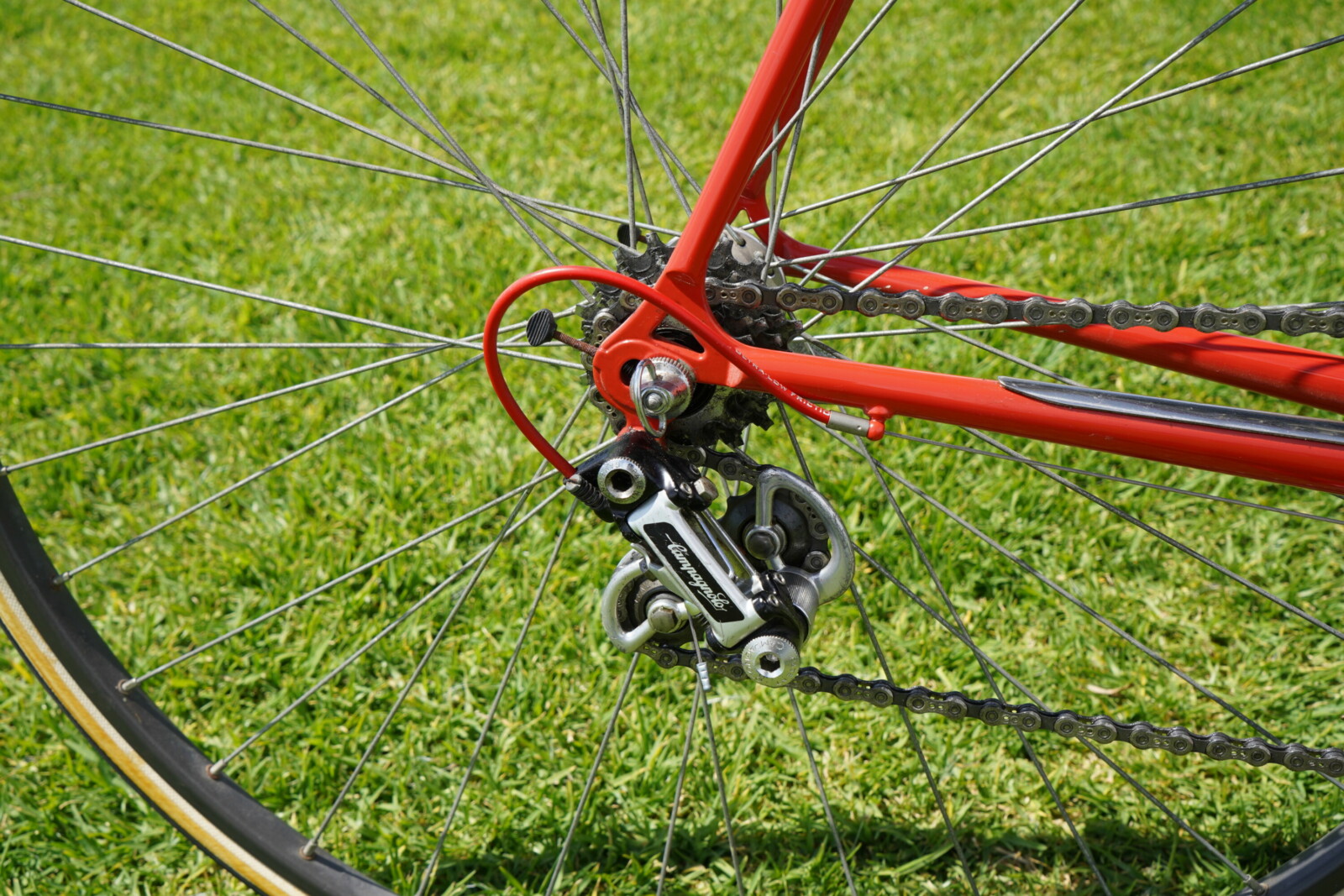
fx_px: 1493
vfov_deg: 33.4
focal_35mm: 40
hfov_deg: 48.5
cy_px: 448
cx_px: 672
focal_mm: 40
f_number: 11
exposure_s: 1/200
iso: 200
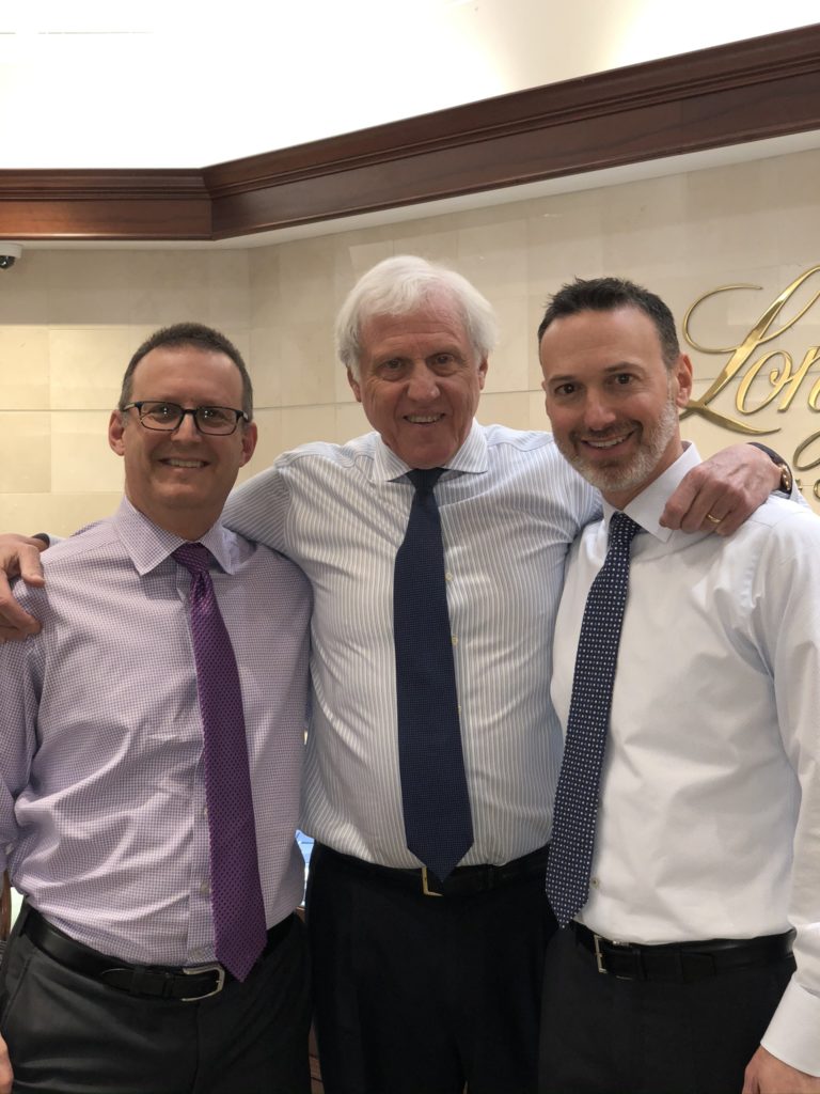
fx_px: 1642
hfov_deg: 28.0
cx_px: 410
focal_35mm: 52
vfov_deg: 36.8
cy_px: 547
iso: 64
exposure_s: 1/30
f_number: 2.4
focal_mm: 6
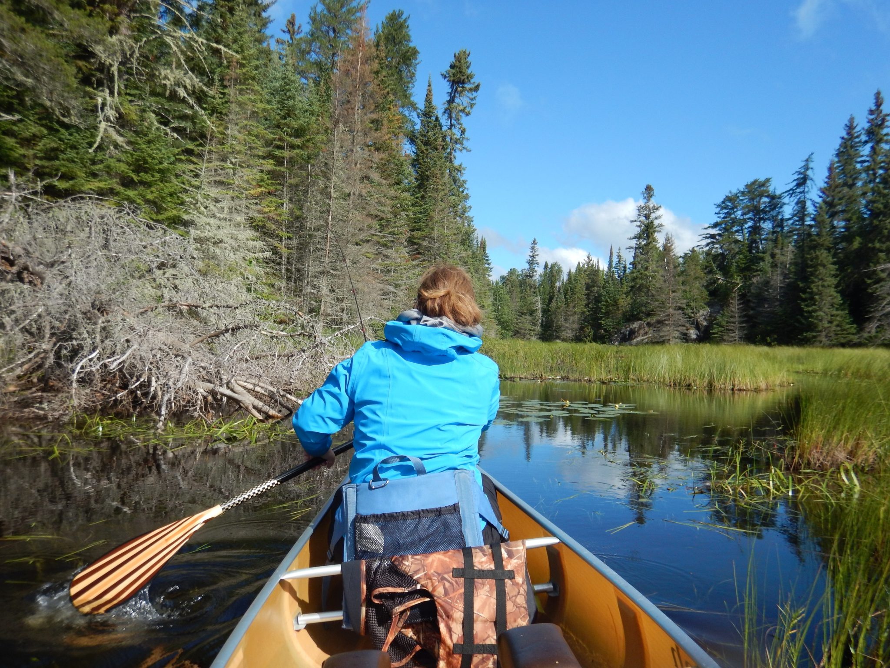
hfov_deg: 61.7
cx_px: 445
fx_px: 746
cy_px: 334
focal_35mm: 29
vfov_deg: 48.2
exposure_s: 1/1500
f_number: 2.8
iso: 125
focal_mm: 5.1
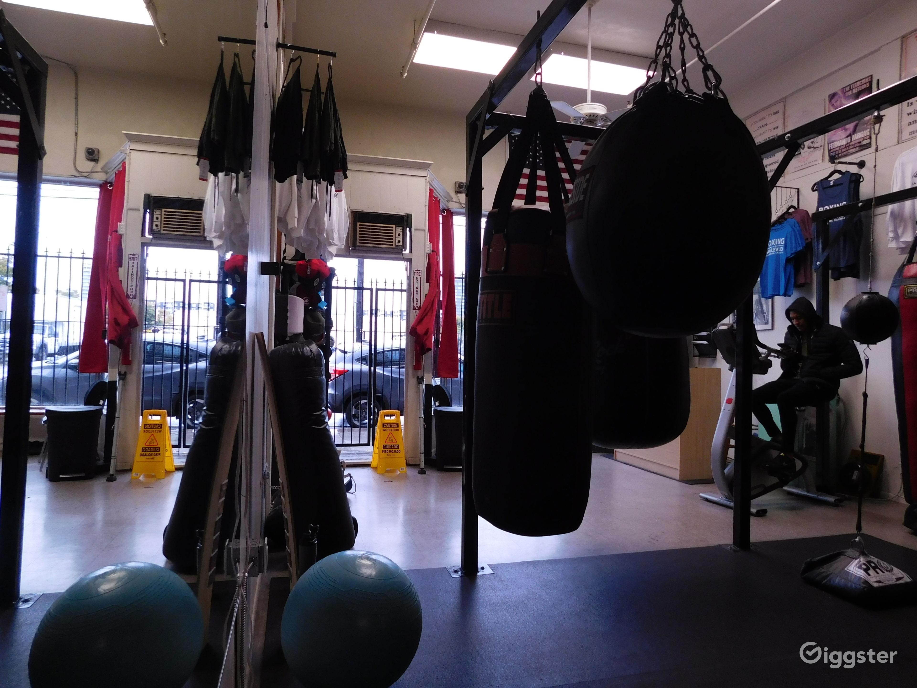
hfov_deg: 73.9
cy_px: 344
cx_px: 458
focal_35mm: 23
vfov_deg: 58.9
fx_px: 609
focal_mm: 4
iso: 140
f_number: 3
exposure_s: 1/30
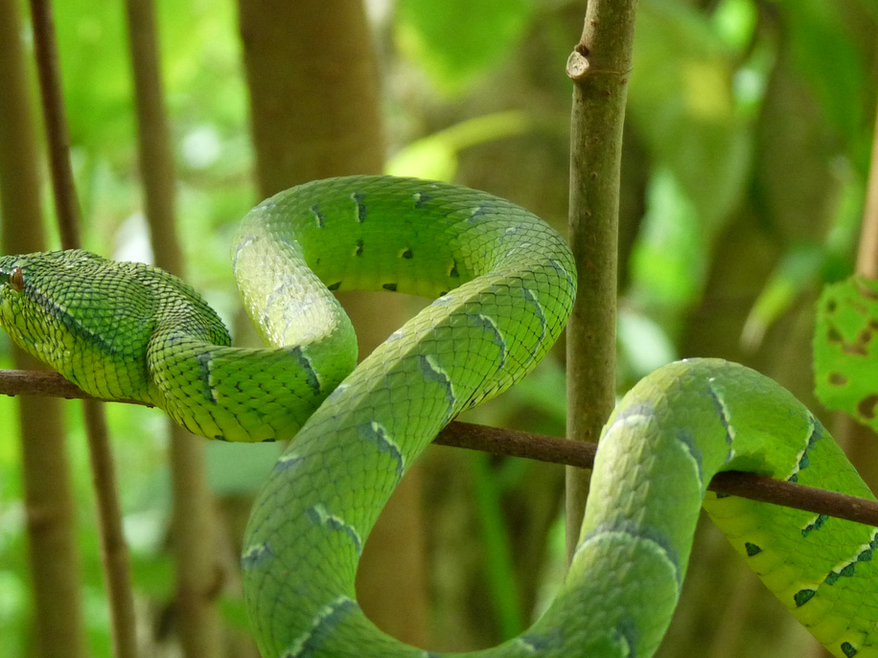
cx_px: 414
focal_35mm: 184
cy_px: 413
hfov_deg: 10.7
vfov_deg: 8.1
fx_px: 4667
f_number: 3.6
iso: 320
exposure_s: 1/40
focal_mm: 20.8
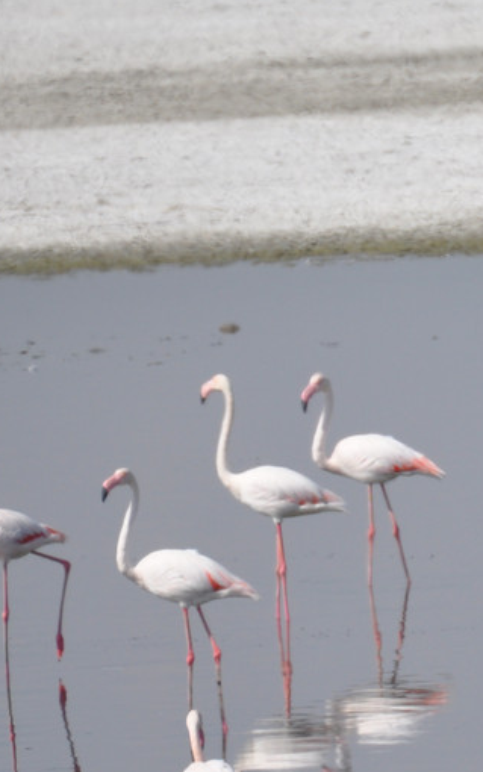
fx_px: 31869
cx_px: 892
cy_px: 565
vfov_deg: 1.4
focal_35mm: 1514
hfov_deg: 0.9
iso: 400
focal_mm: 420
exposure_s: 1/2000
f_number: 8
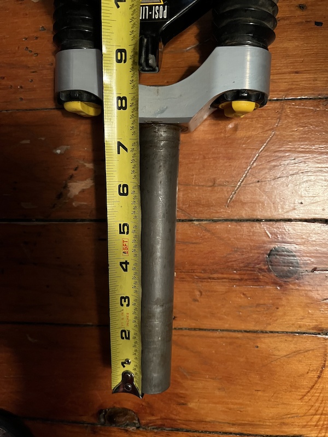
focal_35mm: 26
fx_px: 328
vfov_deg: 67.3
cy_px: 218
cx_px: 164
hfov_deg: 53.1
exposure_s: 1/30
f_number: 1.5
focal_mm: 5.7
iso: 500
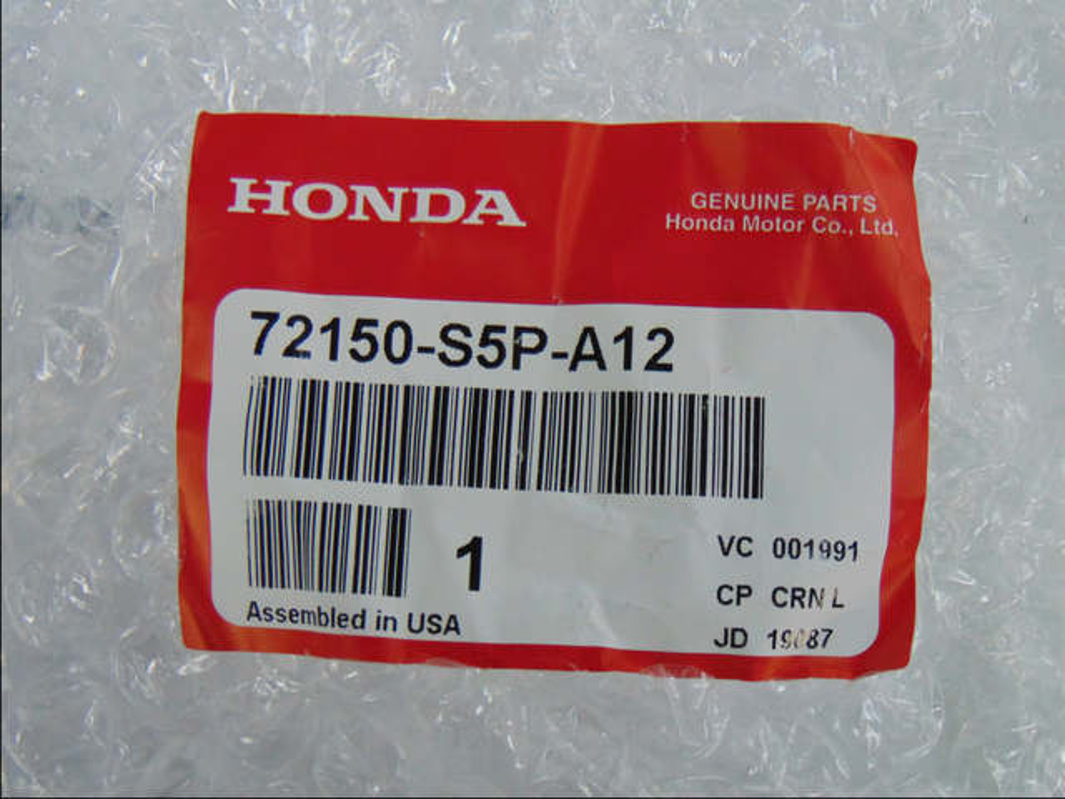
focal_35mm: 71
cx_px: 532
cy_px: 400
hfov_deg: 27.4
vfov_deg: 20.7
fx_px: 2184
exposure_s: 1/50
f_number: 3.7
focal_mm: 12.8
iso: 400
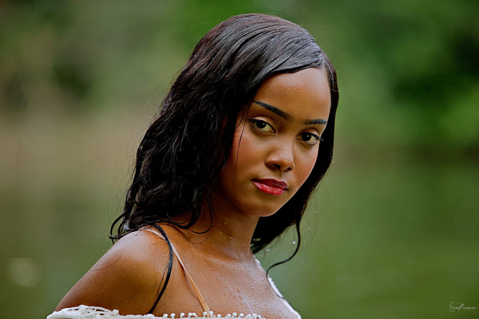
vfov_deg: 6.9
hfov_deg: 10.3
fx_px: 2659
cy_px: 160
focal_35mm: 200
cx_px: 240
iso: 400
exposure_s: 1/200
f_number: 3.5
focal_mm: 200
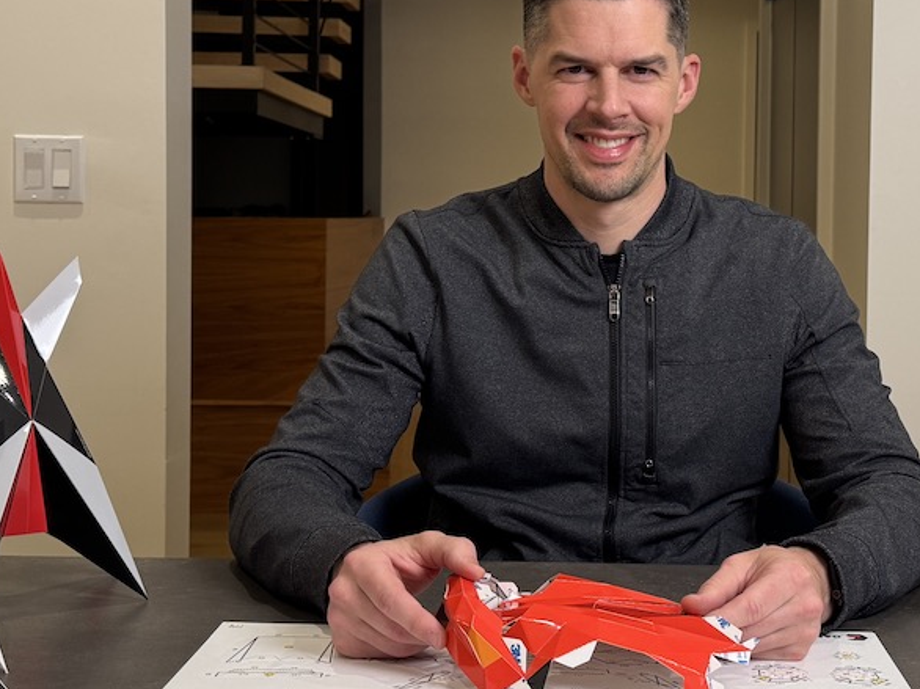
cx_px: 634
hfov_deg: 32.4
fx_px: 1567
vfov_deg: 24.7
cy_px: 259
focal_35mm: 59
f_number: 1.78
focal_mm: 6.76
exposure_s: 1/60
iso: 125
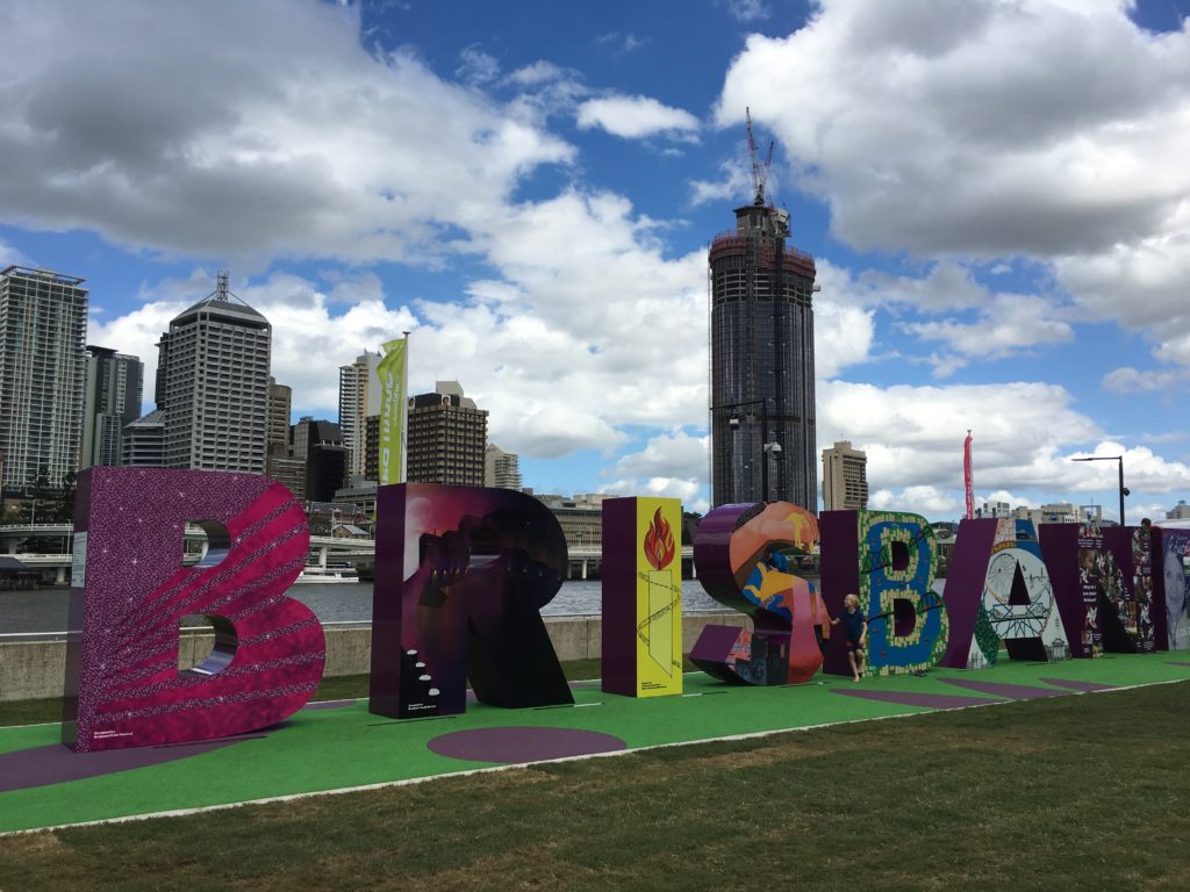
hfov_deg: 61.7
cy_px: 446
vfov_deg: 48.2
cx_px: 595
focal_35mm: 29
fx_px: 997
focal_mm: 4.15
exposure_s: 1/2198
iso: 25
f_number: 2.2
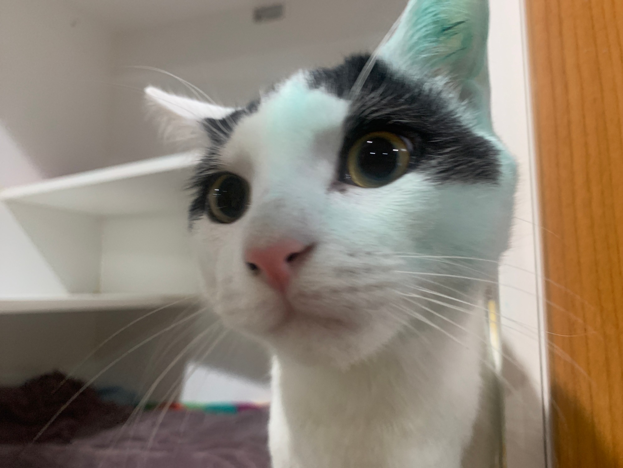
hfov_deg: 67.3
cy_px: 234
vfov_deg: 53.1
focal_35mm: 26
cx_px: 312
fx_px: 468
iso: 250
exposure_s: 1/50
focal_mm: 4.25
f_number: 1.8
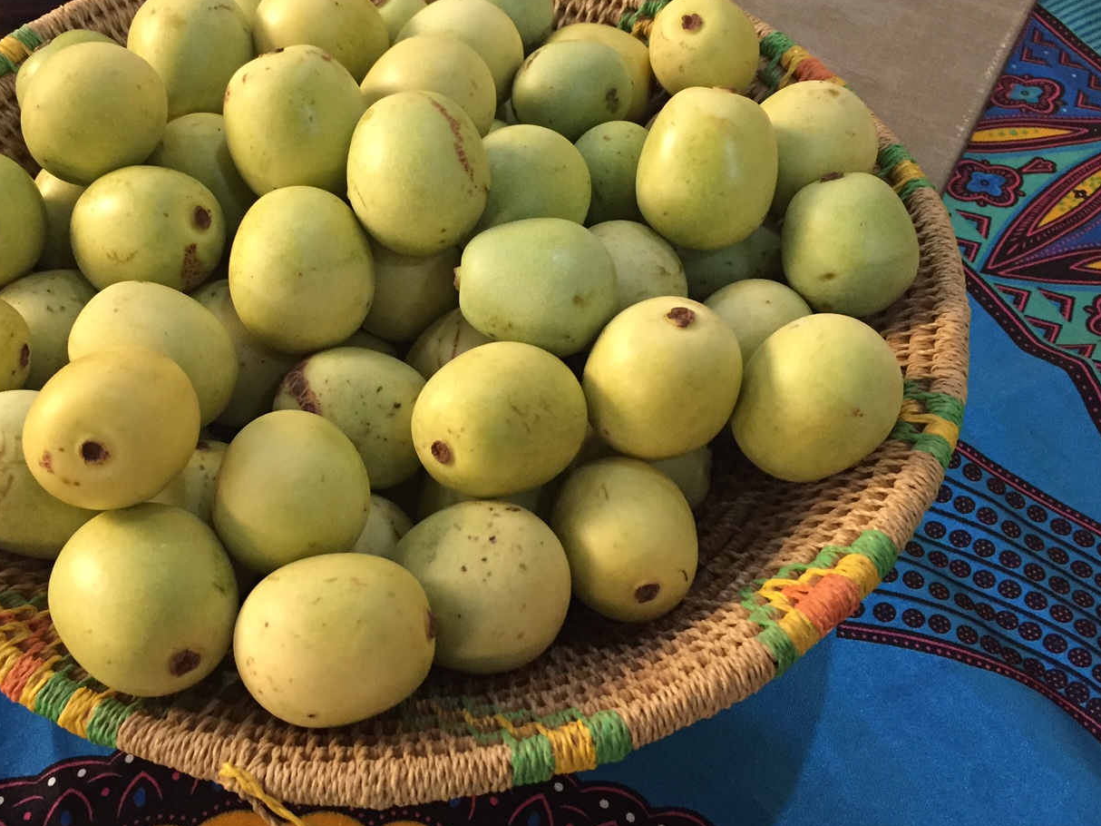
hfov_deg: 47.7
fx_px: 1240
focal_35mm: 39
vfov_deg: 36.7
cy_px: 348
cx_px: 468
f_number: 2.2
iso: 250
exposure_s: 1/20
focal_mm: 4.15
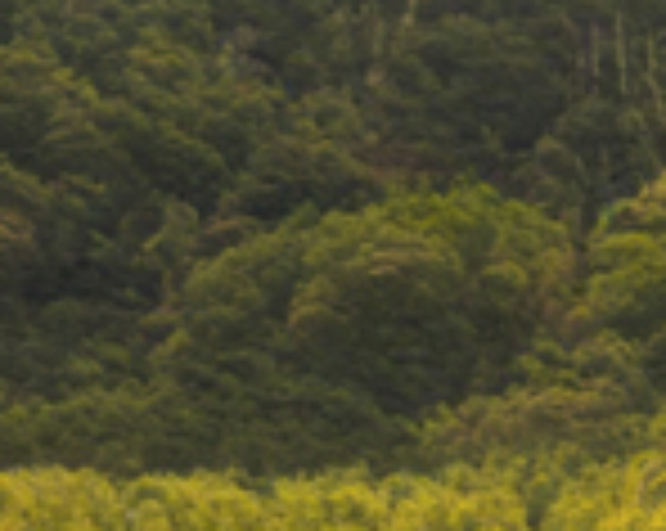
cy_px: 27
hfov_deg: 1.7
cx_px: 464
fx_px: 21890
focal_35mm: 1112
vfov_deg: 1.4
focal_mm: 130
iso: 400
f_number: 10
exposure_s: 1/320
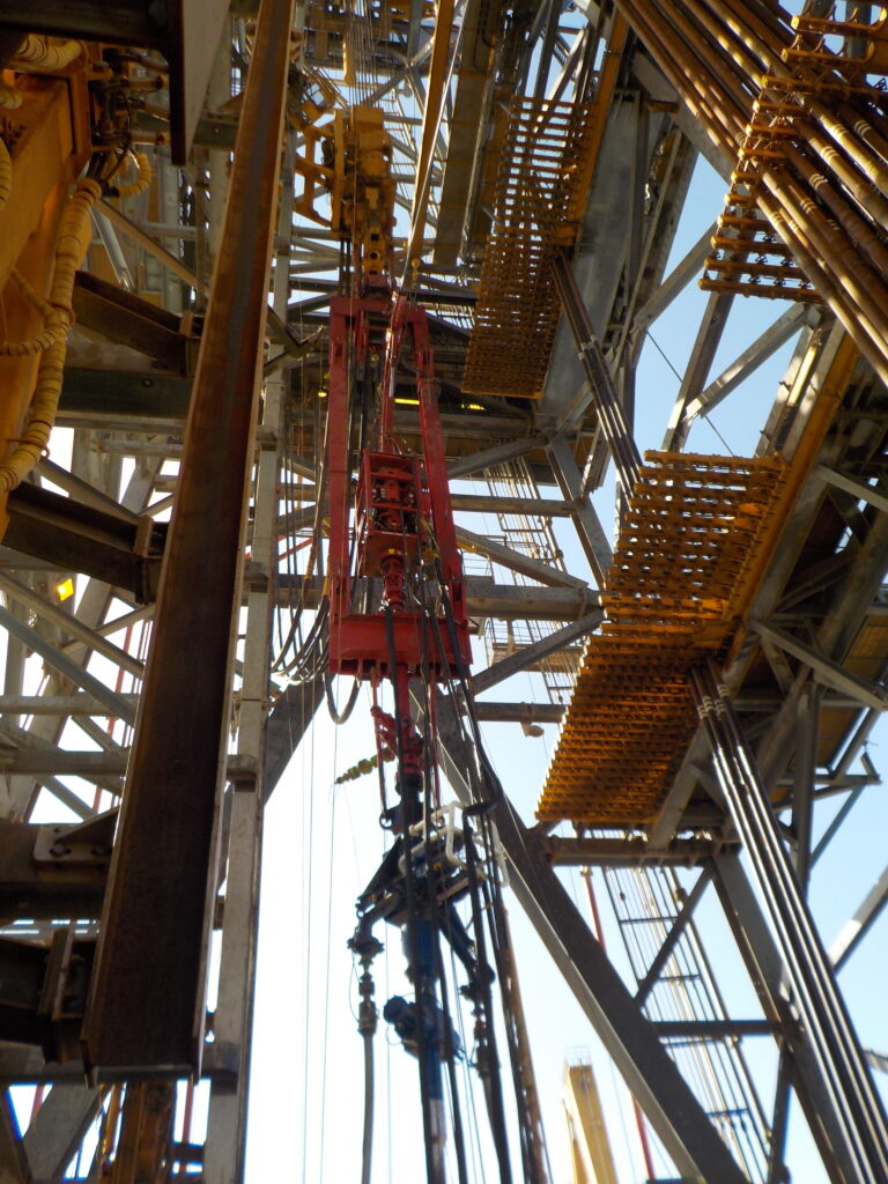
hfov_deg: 46.8
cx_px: 444
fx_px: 1026
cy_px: 592
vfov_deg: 60.0
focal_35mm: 30
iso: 125
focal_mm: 4.1
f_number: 3.3
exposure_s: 1/500
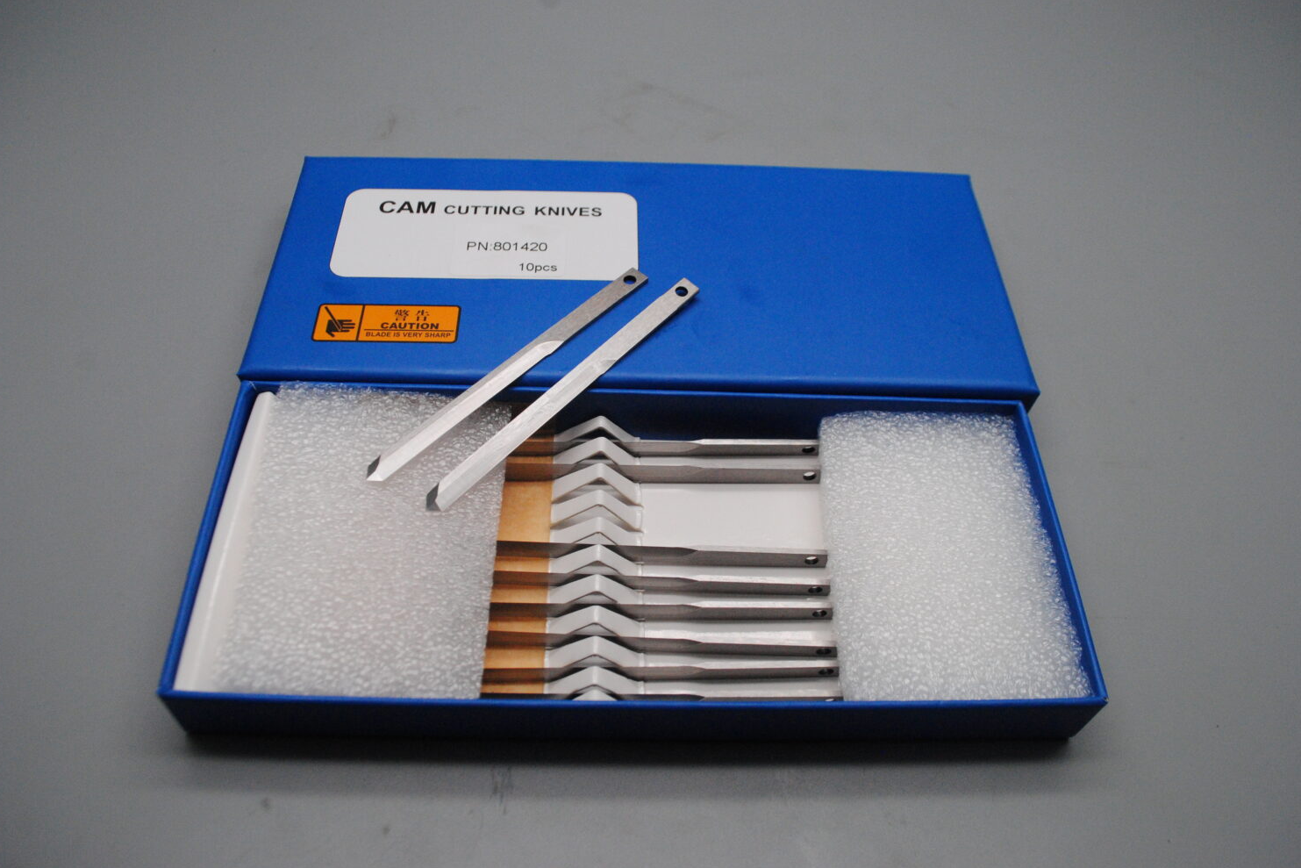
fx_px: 1012
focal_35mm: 28
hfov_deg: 65.5
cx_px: 648
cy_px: 429
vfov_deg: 46.4
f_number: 5.6
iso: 800
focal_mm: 18
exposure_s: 1/800
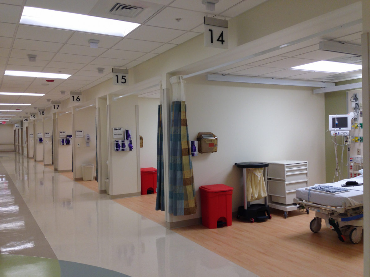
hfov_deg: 55.4
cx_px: 185
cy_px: 138
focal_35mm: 33
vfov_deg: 42.9
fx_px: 353
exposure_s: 1/40
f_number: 2.4
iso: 64
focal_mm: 4.12
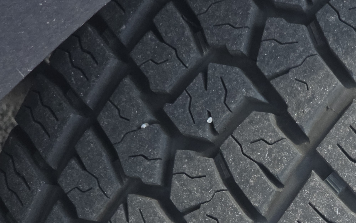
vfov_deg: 8.9
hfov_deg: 14.2
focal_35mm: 147
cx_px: 260
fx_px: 1426
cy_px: 229
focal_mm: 7.9
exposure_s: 1/203
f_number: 2.4
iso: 50
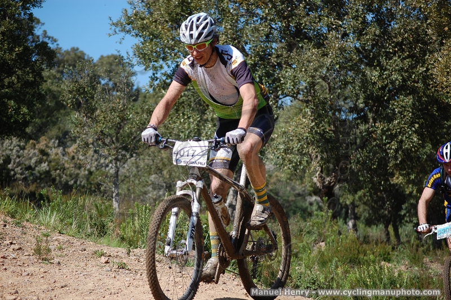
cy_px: 150
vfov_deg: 10.7
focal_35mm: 128
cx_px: 226
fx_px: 1595
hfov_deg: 16.1
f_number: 4.5
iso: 200
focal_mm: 85
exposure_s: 1/1000
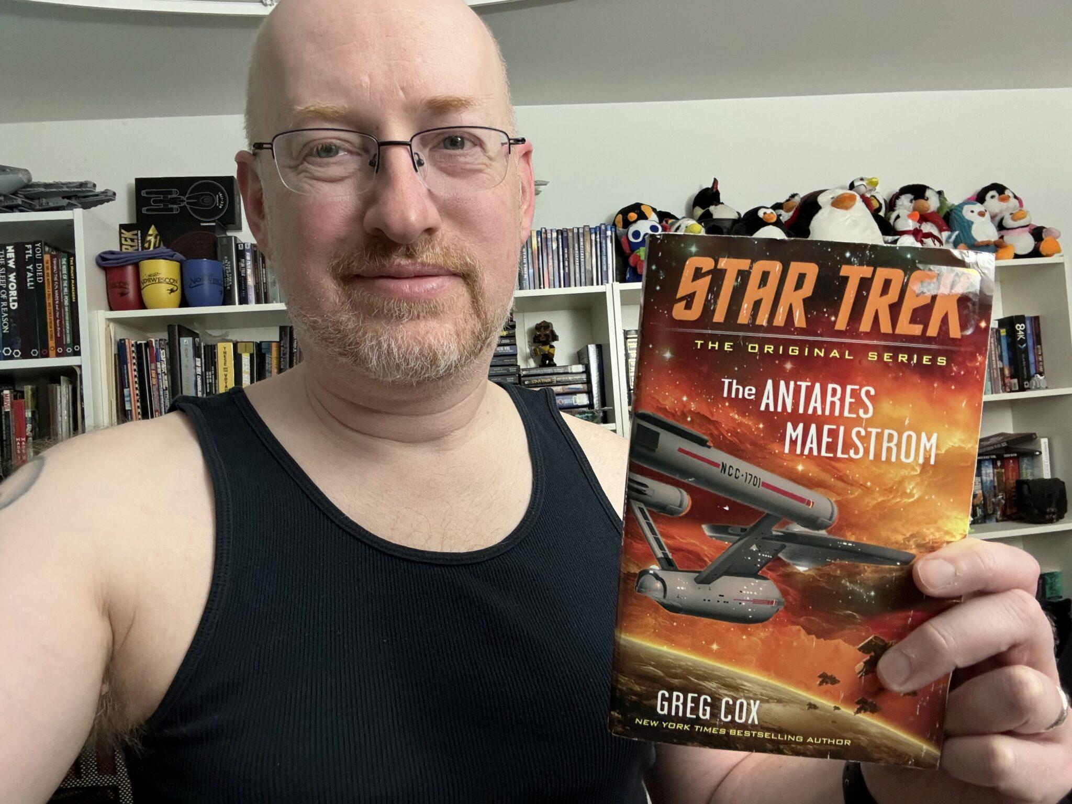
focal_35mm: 23
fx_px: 712
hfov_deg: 73.9
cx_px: 536
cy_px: 402
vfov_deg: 58.9
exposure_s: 1/40
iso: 320
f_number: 1.9
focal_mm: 2.69
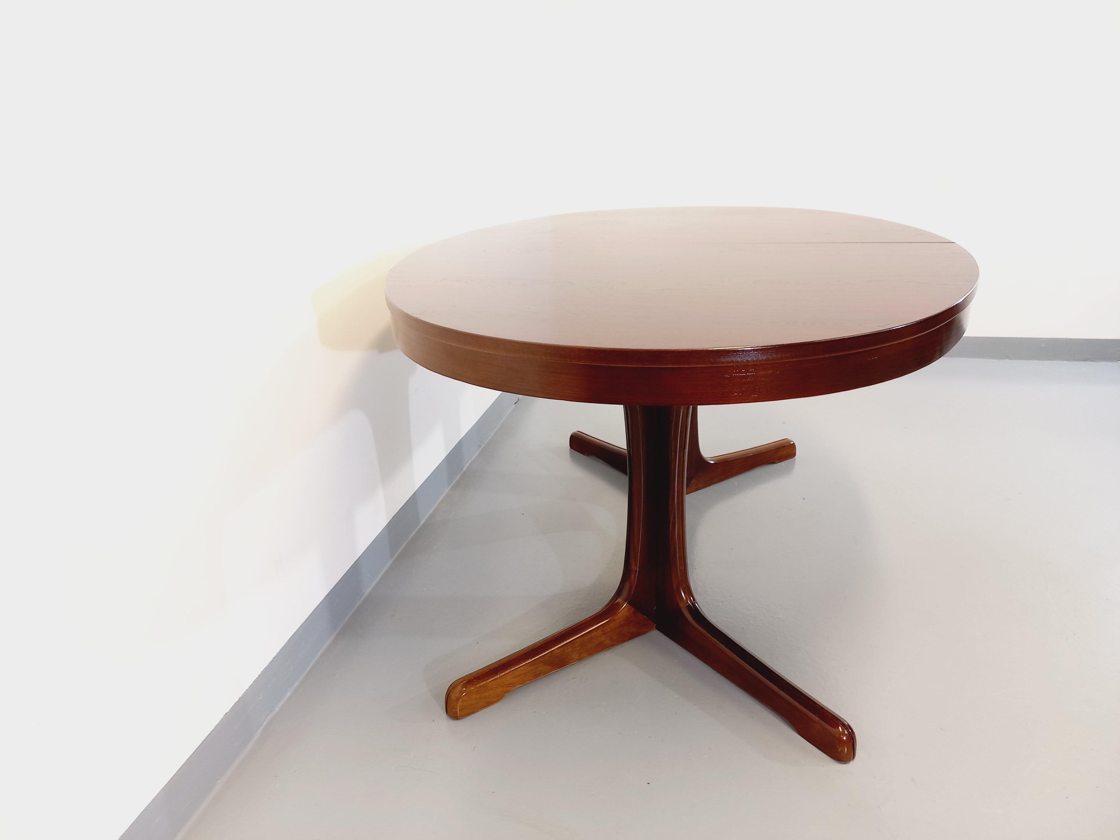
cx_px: 560
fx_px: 809
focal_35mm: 25
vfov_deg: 54.9
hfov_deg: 69.4
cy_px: 420
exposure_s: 1/49
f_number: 1.8
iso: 320
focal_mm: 4.65
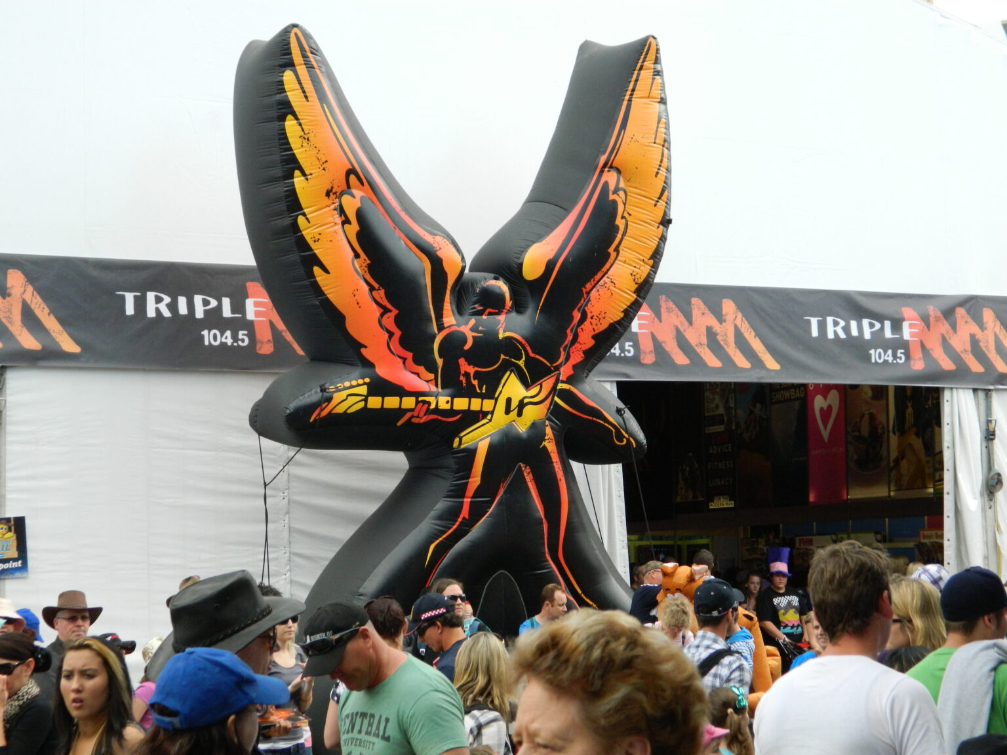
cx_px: 504
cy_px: 378
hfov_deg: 27.8
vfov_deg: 21.0
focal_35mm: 70
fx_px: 2036
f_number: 4
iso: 220
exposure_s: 1/400
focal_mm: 12.6
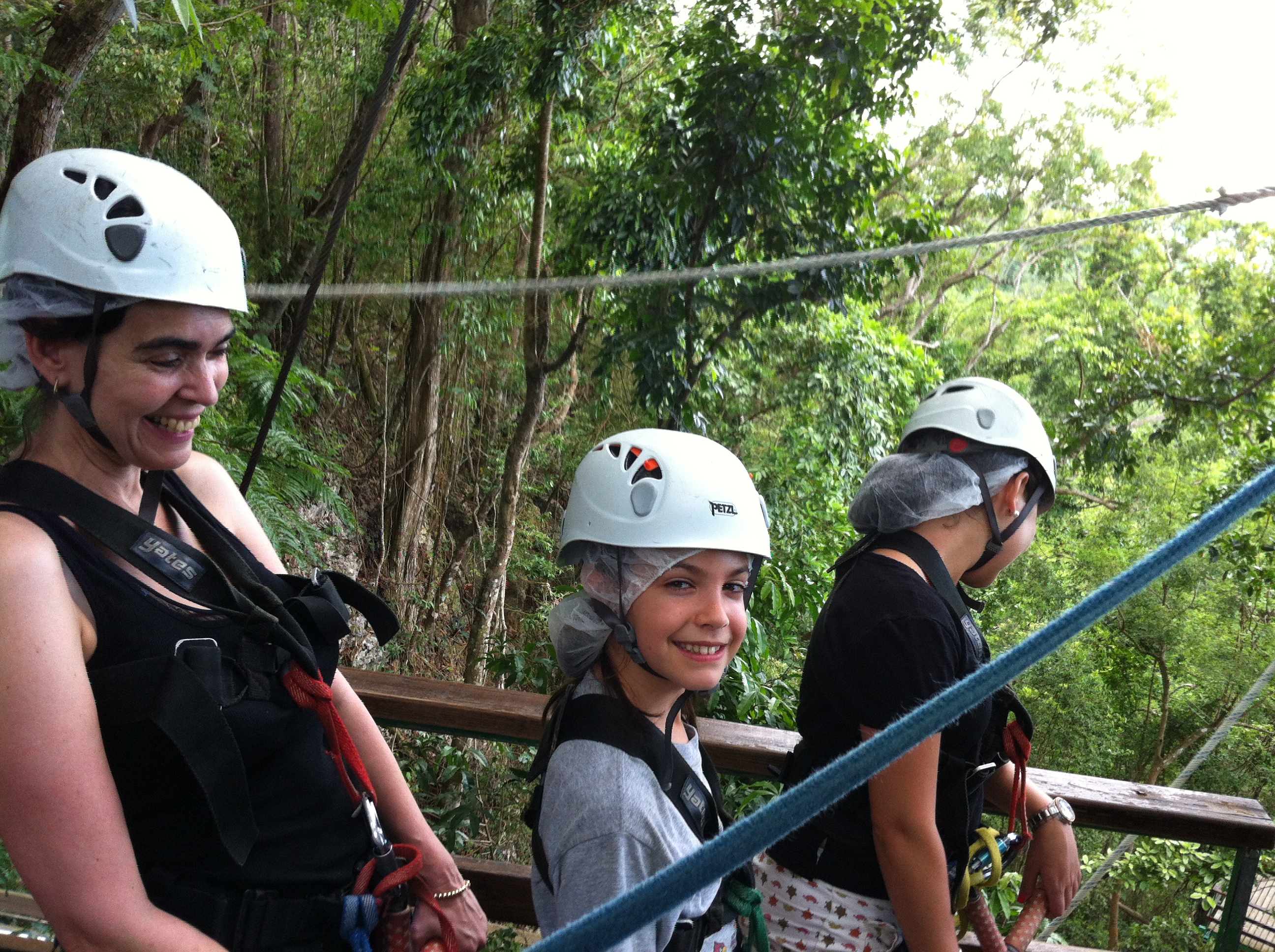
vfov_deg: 40.6
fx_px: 1287
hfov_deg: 52.7
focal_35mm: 35
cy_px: 476
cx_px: 638
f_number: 2.8
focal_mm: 3.85
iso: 100
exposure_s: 1/60
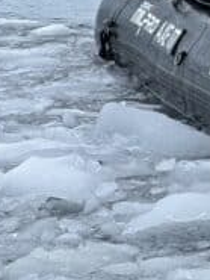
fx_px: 3442
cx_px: 683
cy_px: -56
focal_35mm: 426
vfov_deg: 4.6
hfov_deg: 3.4
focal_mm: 9
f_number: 2.8
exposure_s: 1/490
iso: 32
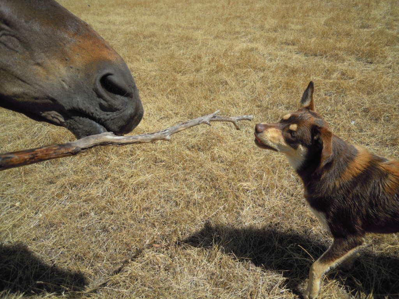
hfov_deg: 63.4
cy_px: 150
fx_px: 323
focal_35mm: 28
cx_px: 200
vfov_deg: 49.7
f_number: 5.4
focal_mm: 5
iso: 100
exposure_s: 1/400
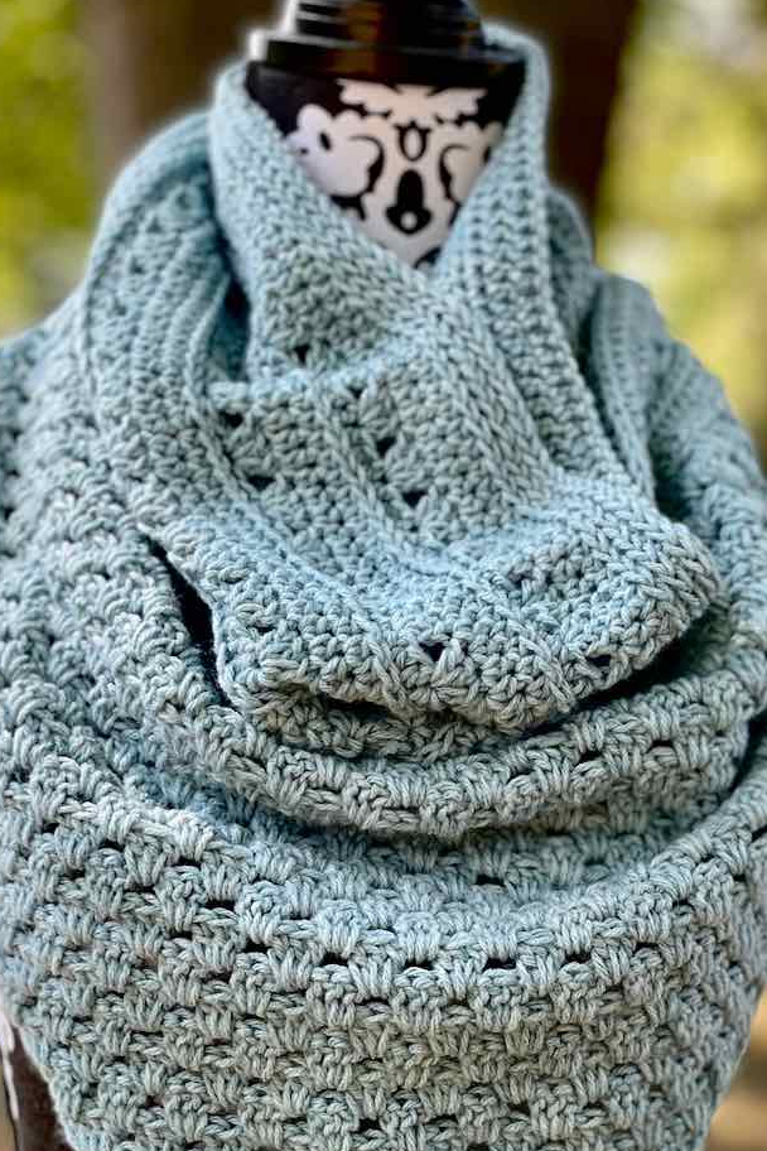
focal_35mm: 81
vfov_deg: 24.9
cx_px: 488
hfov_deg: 16.8
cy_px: 796
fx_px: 2588
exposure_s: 1/122
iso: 25
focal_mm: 6
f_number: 2
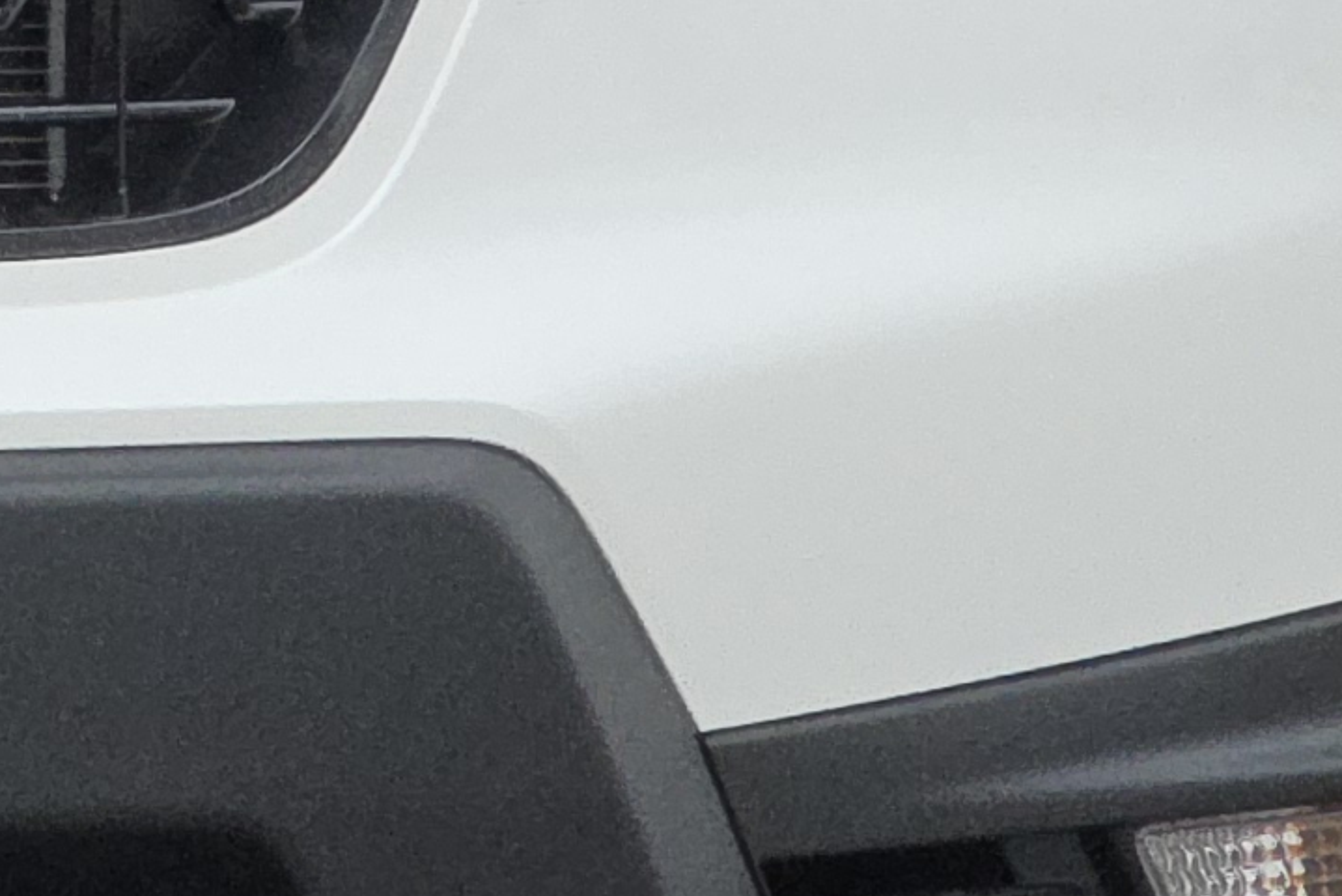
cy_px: -398
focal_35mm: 399
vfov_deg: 3.4
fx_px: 14879
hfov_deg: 5.1
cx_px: -1265
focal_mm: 7.9
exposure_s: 1/2000
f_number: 2.4
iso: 80
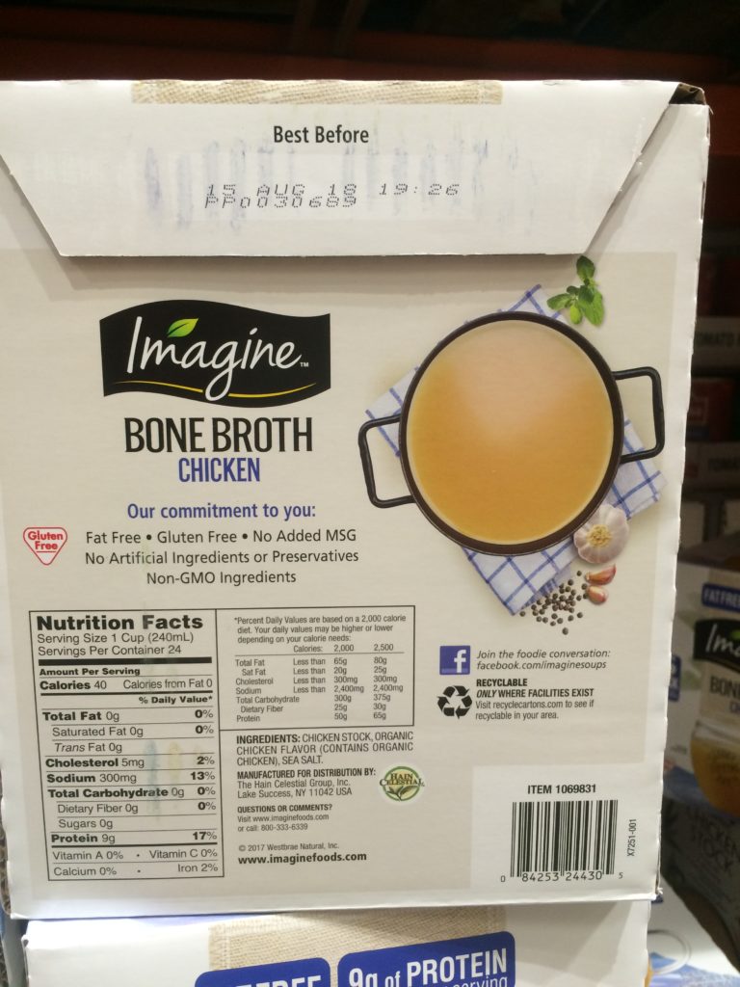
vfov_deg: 61.7
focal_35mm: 29
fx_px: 827
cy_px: 494
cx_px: 370
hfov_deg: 48.2
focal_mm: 4.15
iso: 80
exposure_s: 1/30
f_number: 2.2
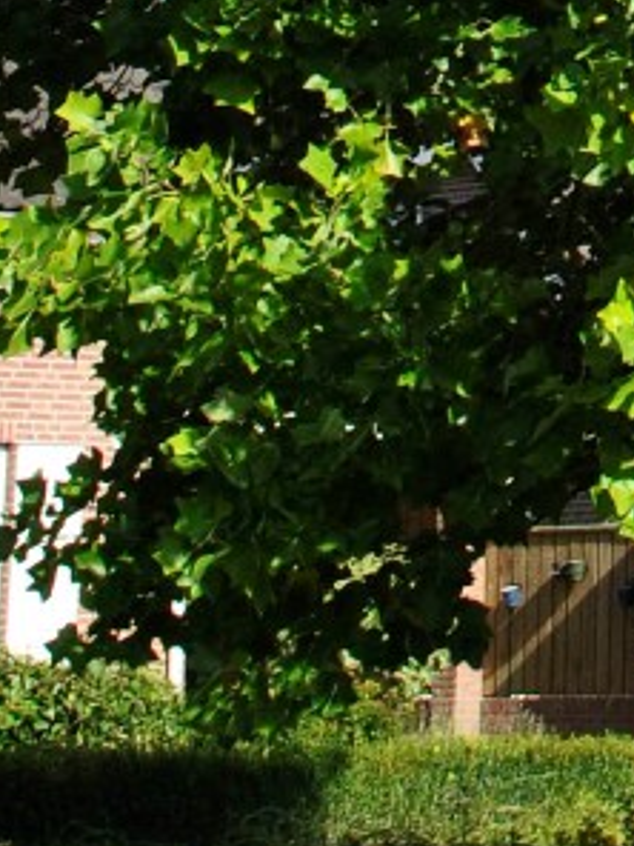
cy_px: -876
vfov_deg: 9.7
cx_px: 1351
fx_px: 4615
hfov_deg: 7.5
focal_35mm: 189
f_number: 10
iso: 200
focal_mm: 24
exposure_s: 1/200
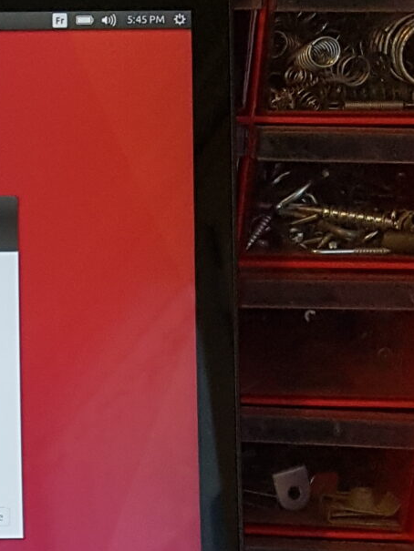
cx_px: -291
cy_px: 574
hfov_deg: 12.5
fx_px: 1753
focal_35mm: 110
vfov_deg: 17.4
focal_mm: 4.2
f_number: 1.7
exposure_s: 1/50
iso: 200
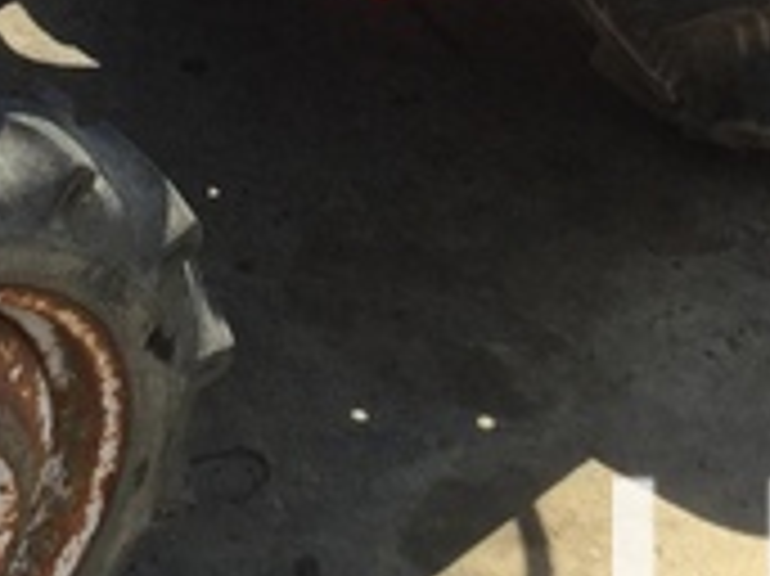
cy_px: -252
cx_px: 72
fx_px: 2579
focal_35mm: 116
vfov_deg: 12.2
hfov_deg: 16.7
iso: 25
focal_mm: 3.3
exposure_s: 1/525
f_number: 2.4
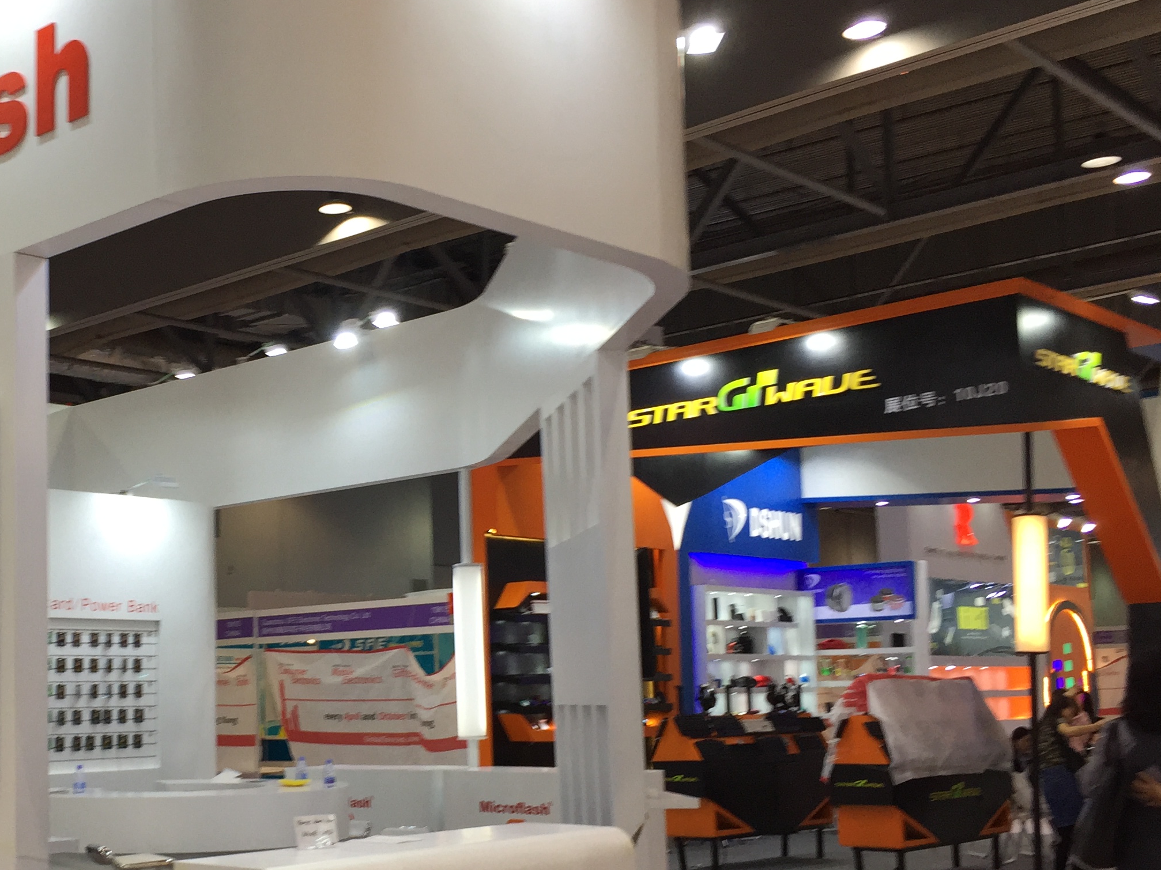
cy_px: 522
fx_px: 1576
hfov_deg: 38.9
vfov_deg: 30.8
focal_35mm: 47
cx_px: 235
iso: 50
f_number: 2.2
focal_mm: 4.15
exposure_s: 1/100
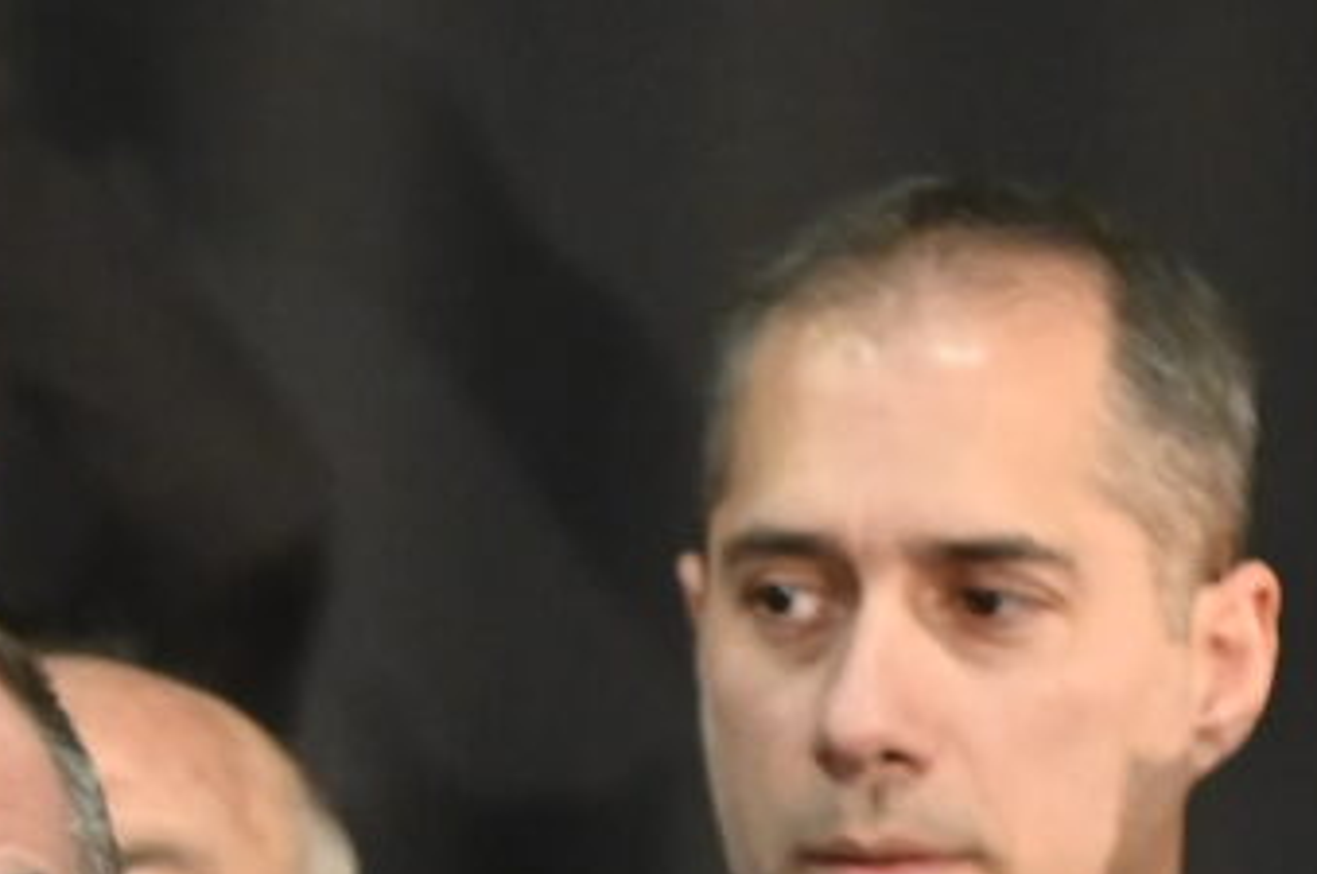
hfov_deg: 2.4
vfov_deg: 1.6
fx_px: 30942
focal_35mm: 847
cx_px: -1049
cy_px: 3179
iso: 2500
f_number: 2.8
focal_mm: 112
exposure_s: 1/200
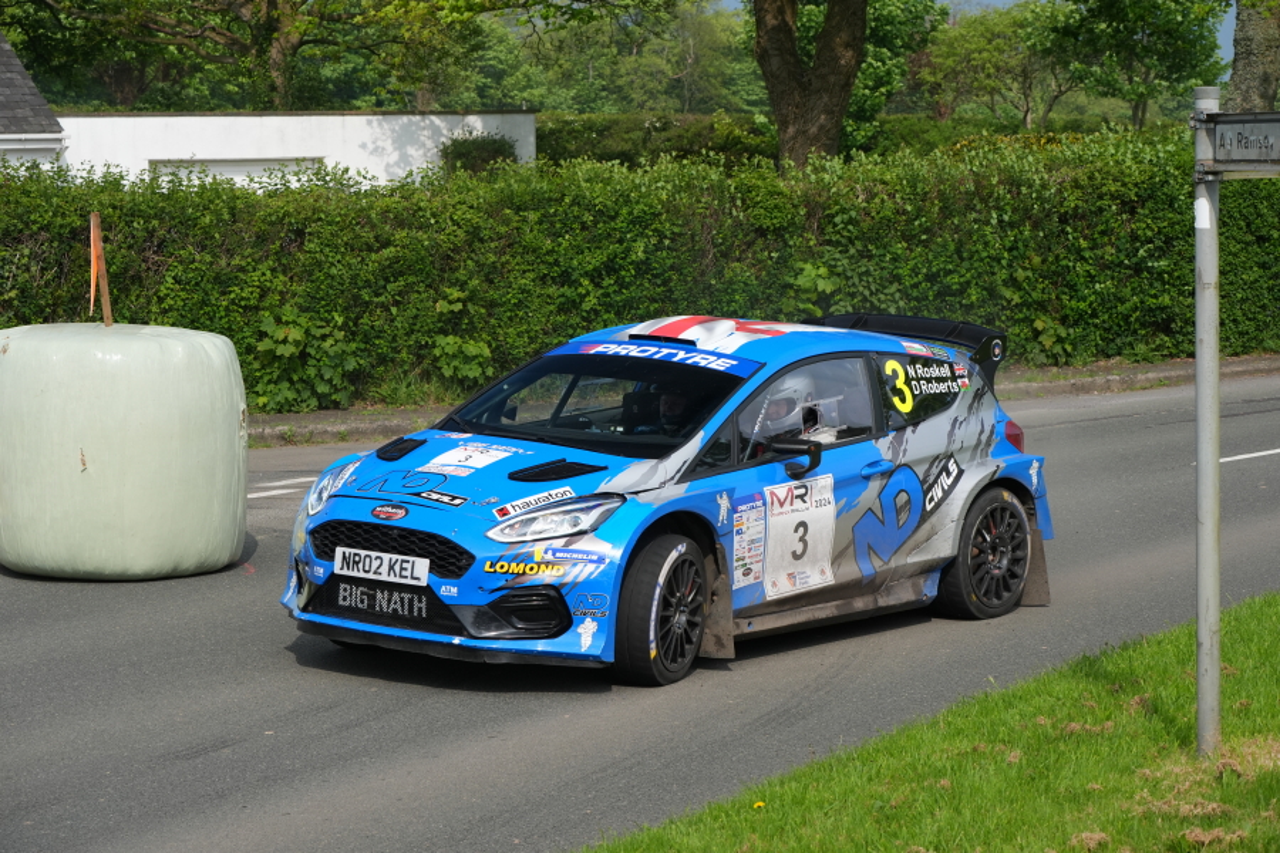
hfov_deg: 20.4
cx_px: 640
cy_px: 426
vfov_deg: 13.7
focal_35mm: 100
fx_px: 3555
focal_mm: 100
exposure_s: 1/500
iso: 800
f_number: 13
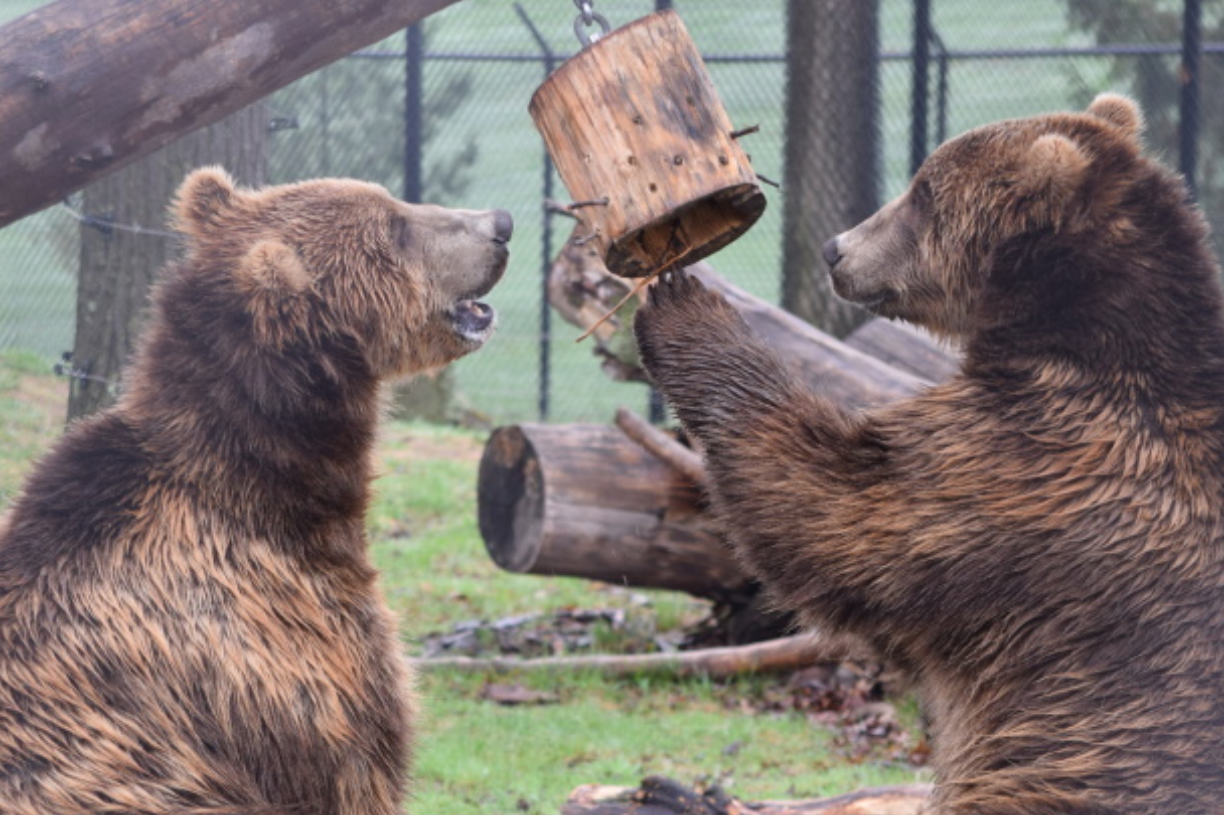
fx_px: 8384
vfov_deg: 5.6
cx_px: 592
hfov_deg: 8.4
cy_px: 369
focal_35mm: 247
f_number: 5.6
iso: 400
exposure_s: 1/125
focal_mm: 125
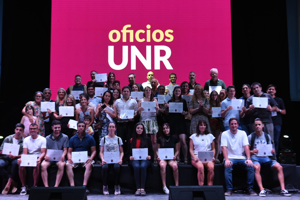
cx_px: 150
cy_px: 100
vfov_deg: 26.0
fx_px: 433
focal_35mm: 52
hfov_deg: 38.2
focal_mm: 52
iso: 2200
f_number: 4
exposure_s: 1/400
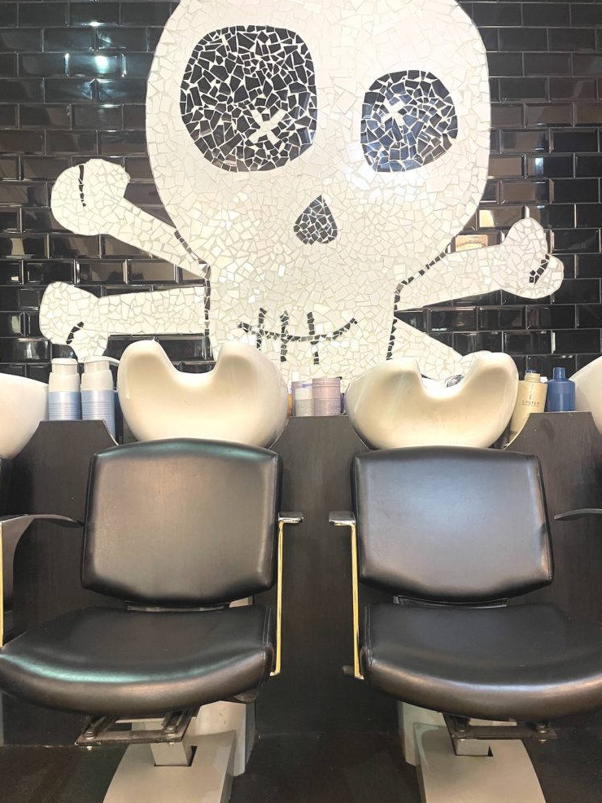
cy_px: 414
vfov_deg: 65.3
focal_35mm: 27
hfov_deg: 51.4
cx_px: 309
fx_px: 626
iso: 250
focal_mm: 4.2
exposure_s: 1/50
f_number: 1.6
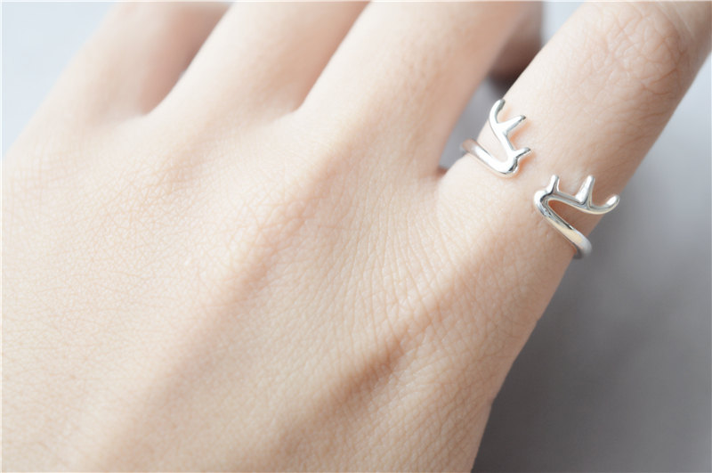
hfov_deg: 27.0
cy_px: 236
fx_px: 1481
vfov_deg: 18.1
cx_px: 356
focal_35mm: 75
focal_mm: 50
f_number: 5.6
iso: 400
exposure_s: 1/25
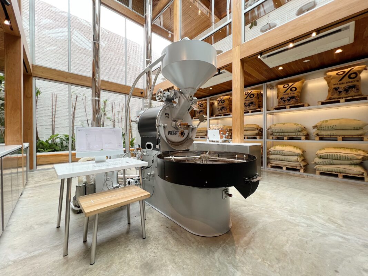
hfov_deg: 106.2
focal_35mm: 13
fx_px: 138
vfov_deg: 89.9
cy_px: 138
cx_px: 184
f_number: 1.8
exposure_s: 1/101
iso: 50
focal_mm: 1.57
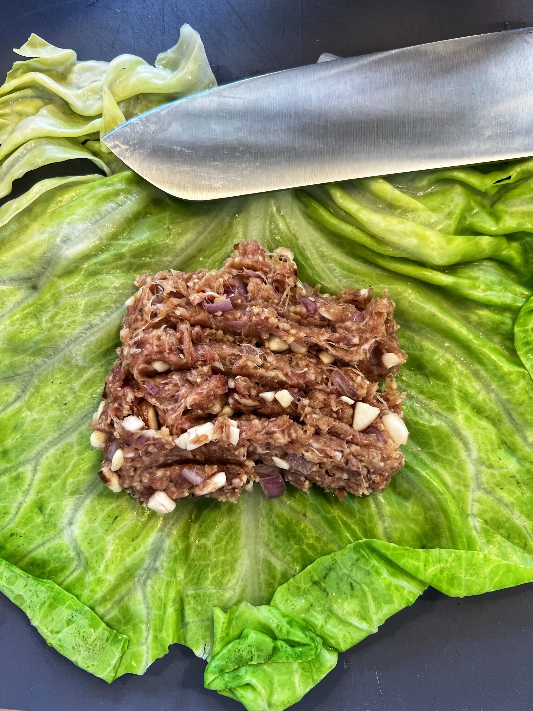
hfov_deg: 53.1
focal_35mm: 26
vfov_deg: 67.3
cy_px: 356
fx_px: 534
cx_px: 266
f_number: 1.5
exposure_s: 1/100
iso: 80
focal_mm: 5.7
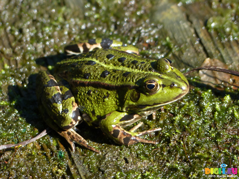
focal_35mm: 600
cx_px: 120
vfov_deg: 2.5
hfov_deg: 3.3
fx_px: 4143
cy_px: 90
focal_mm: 108
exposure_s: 1/500
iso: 100
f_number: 2.8
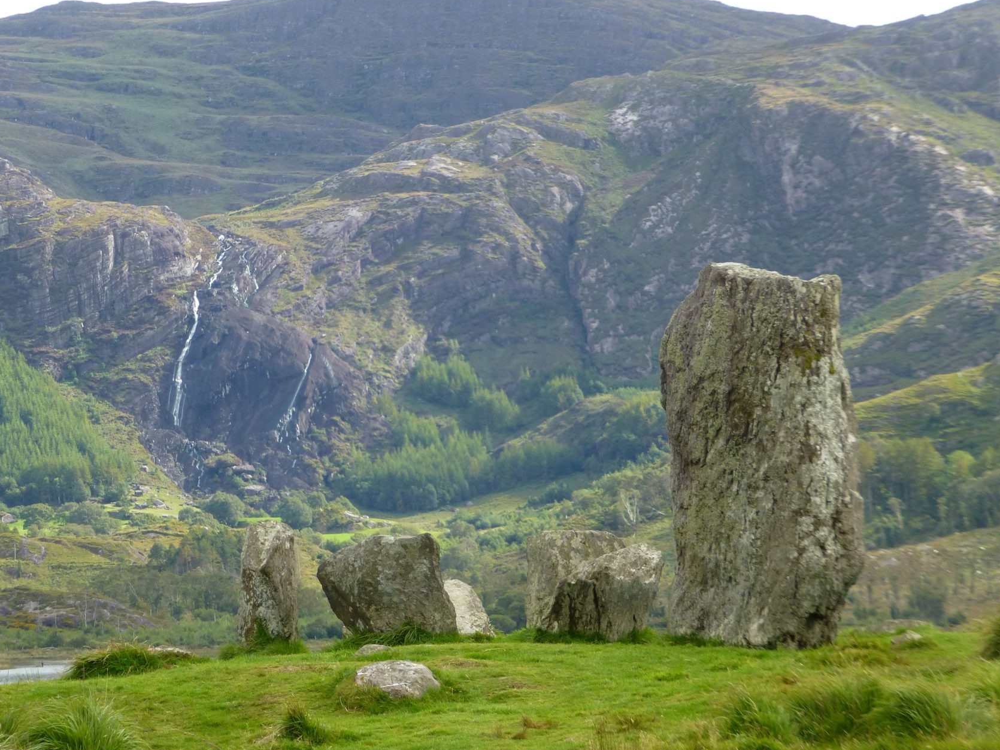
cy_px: 366
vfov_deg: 6.1
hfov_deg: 8.1
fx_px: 7050
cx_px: 450
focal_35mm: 244
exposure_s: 1/200
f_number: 5.5
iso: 100
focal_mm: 35.6
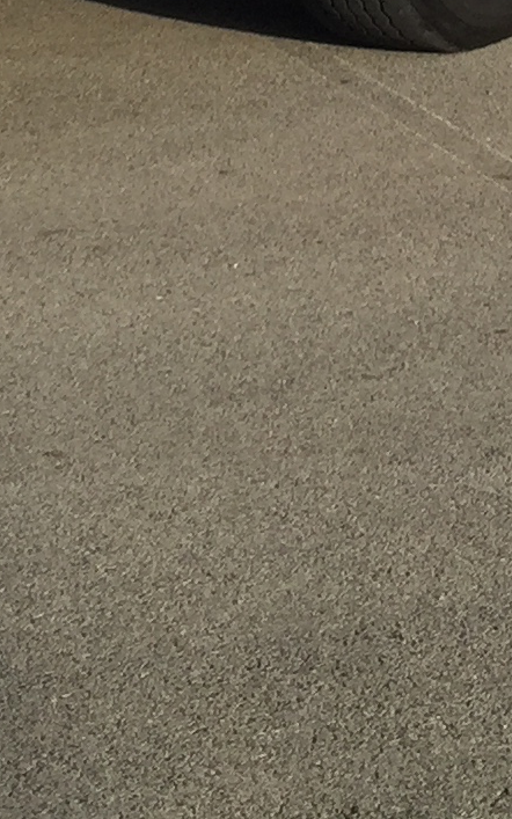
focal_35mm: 142
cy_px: -488
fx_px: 3170
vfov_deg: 13.7
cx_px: 234
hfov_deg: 9.2
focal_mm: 4.15
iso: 32
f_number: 2.2
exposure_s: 1/1199
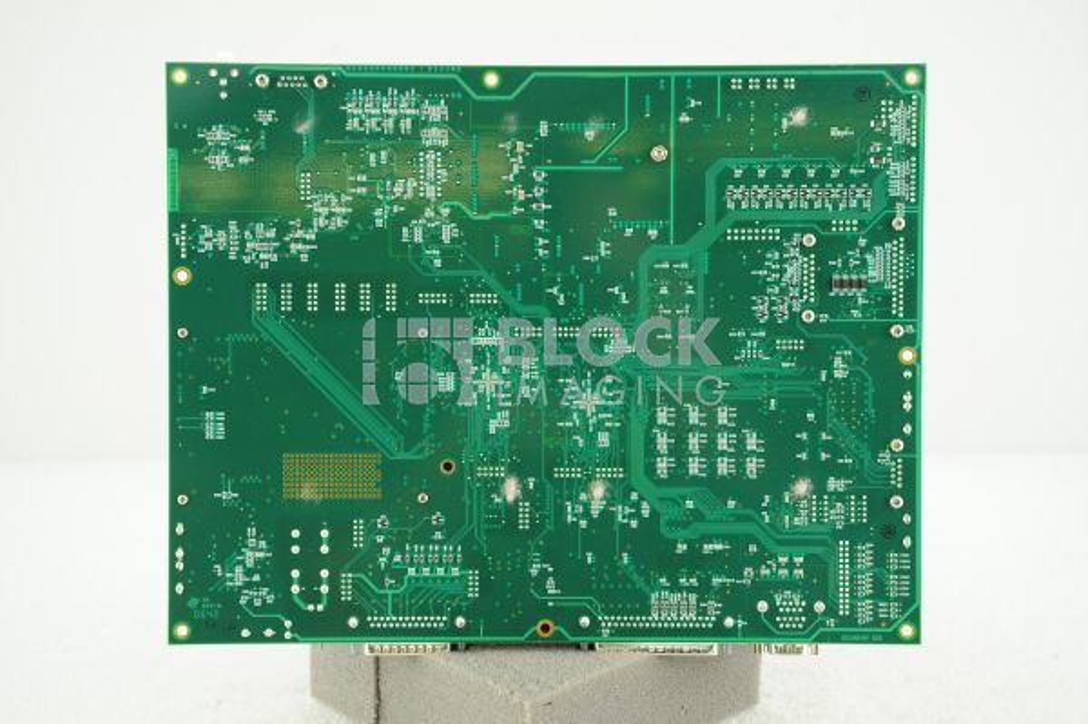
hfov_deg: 32.4
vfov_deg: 21.9
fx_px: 1872
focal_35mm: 62
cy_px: 362
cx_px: 544
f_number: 8
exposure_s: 1/125
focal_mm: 62
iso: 1600
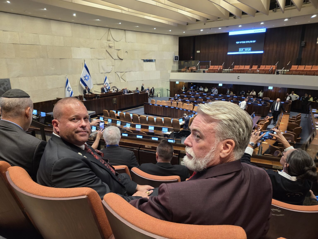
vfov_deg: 58.9
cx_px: 159
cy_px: 120
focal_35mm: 23
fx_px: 211
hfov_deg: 73.9
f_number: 1.7
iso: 400
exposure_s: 1/60
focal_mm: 6.3
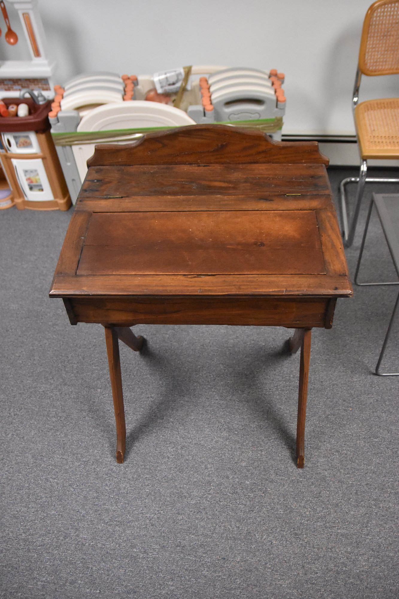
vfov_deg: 61.9
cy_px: 300
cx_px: 200
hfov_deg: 43.6
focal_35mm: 30
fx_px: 499
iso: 6400
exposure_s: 1/800
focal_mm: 20
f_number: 2.8
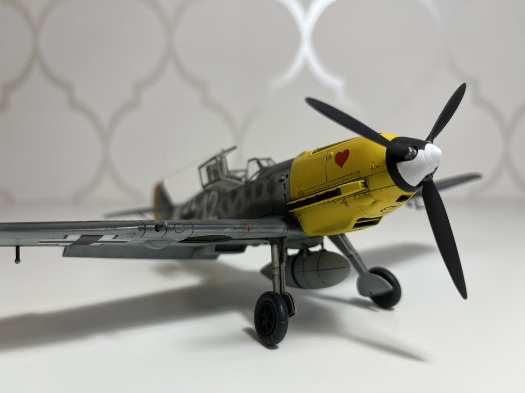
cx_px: 262
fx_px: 394
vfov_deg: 53.1
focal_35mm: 26
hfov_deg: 67.3
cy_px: 196
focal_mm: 5.1
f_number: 1.6
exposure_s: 1/100
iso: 40
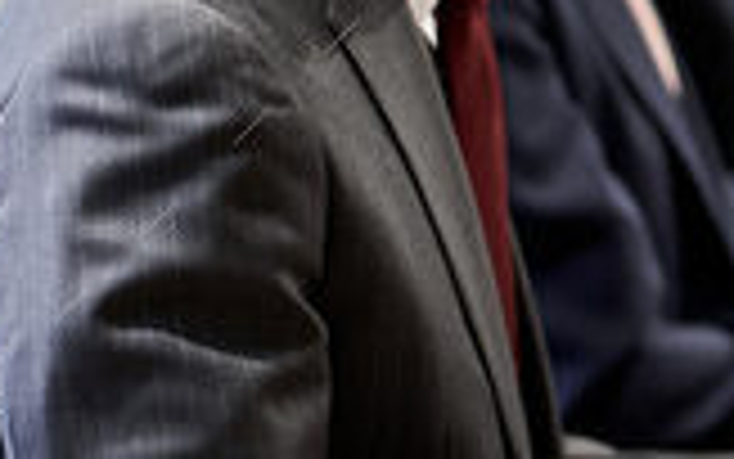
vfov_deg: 4.2
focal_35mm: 314
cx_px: 1265
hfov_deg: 6.6
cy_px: -25
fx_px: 6283
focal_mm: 85
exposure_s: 1/125
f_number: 1.8
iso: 400
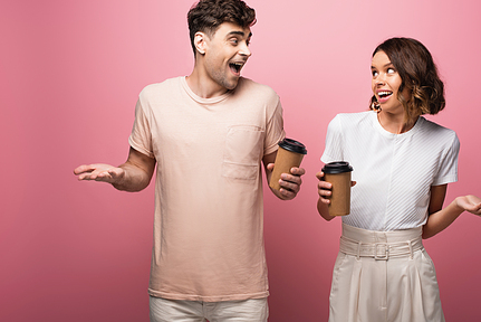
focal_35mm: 58
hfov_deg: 34.4
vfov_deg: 23.4
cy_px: 144
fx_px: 775
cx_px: 278
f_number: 8
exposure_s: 1/200
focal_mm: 50
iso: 100
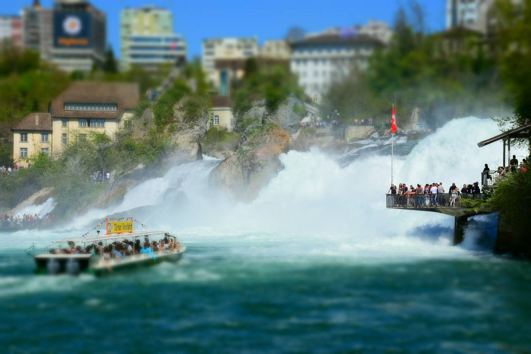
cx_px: 266
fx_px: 1150
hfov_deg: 26.0
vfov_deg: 17.5
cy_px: 177
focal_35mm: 78
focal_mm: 52
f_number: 11
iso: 180
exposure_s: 1/500
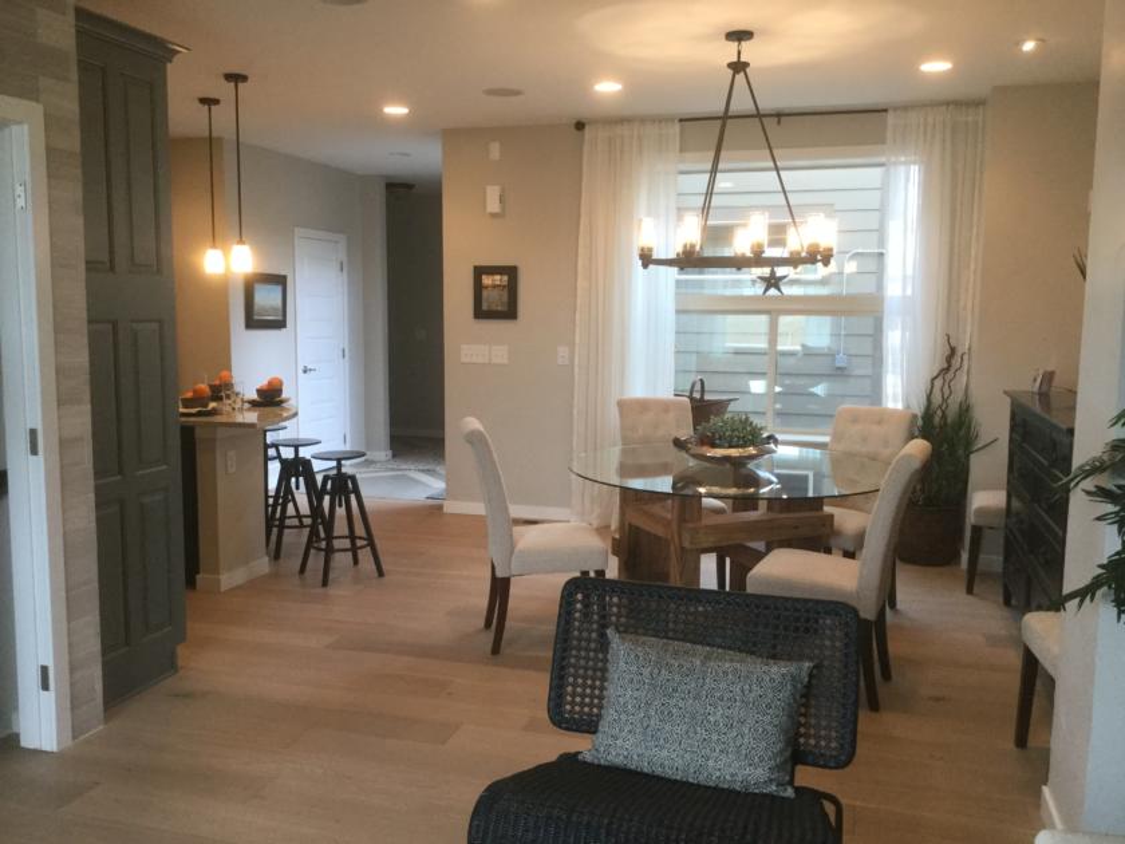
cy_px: 422
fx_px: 1007
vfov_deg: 45.4
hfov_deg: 58.4
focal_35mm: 31
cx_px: 562
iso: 40
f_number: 2.4
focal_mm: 3.3
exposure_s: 1/30
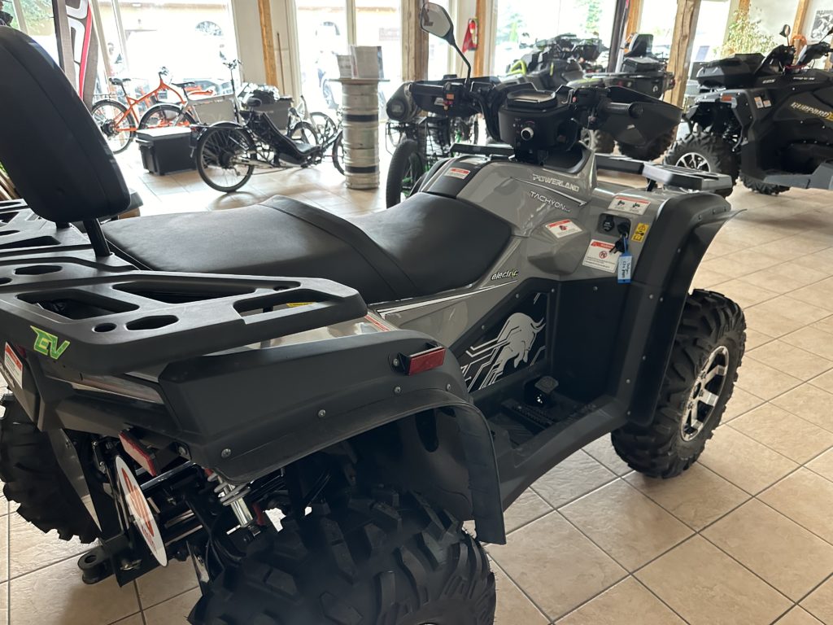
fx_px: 578
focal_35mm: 24
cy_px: 312
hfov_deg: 71.6
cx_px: 416
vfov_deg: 56.8
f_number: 1.78
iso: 640
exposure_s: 1/60
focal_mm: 6.86
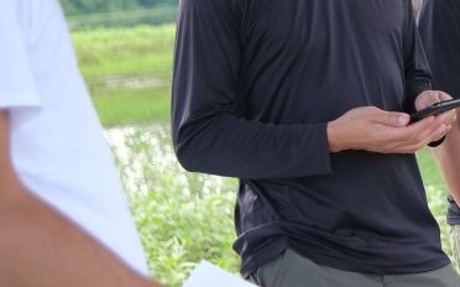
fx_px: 1491
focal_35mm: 119
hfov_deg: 16.7
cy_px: 26
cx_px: 579
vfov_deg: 10.9
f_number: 1.6
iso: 200
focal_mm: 23
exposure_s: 1/680
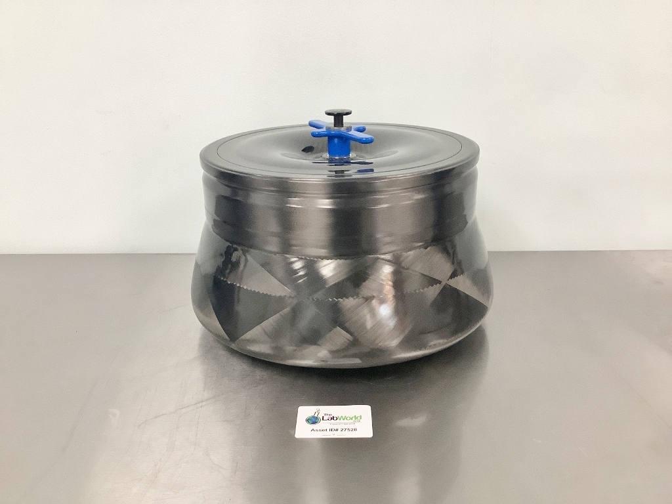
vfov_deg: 45.4
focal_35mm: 31
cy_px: 252
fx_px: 602
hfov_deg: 58.4
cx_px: 336
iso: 250
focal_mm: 3.3
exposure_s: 1/60
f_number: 2.4
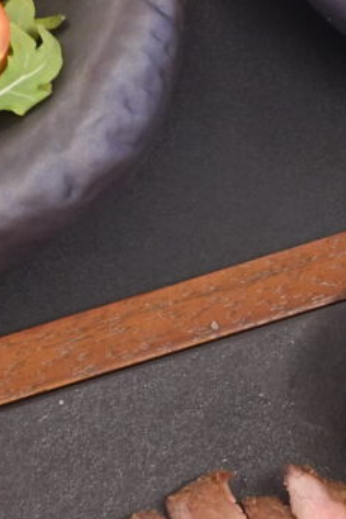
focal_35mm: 245
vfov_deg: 8.4
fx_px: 3532
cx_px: 102
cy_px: 525
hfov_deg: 5.6
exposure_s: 1/40
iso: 800
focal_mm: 20.52
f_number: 2.8
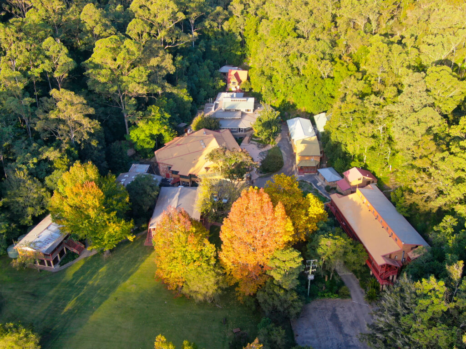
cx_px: 233
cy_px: 174
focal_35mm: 36
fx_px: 485
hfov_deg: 51.4
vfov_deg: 39.7
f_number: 3.3
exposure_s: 1/100
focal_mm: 6.21
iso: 100
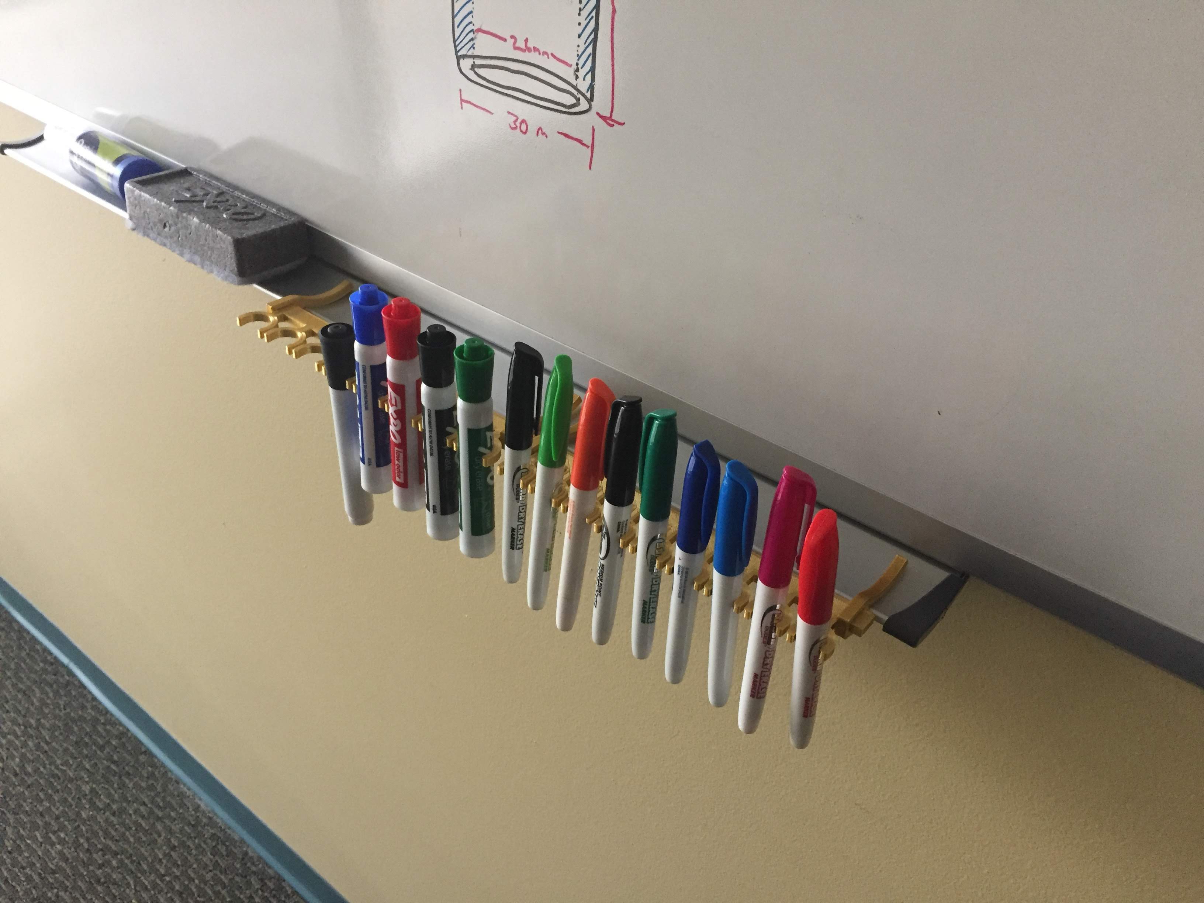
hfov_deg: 61.7
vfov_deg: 48.2
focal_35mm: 29
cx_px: 602
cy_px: 452
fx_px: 1009
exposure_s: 1/24
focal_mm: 4.15
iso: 250
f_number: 2.2
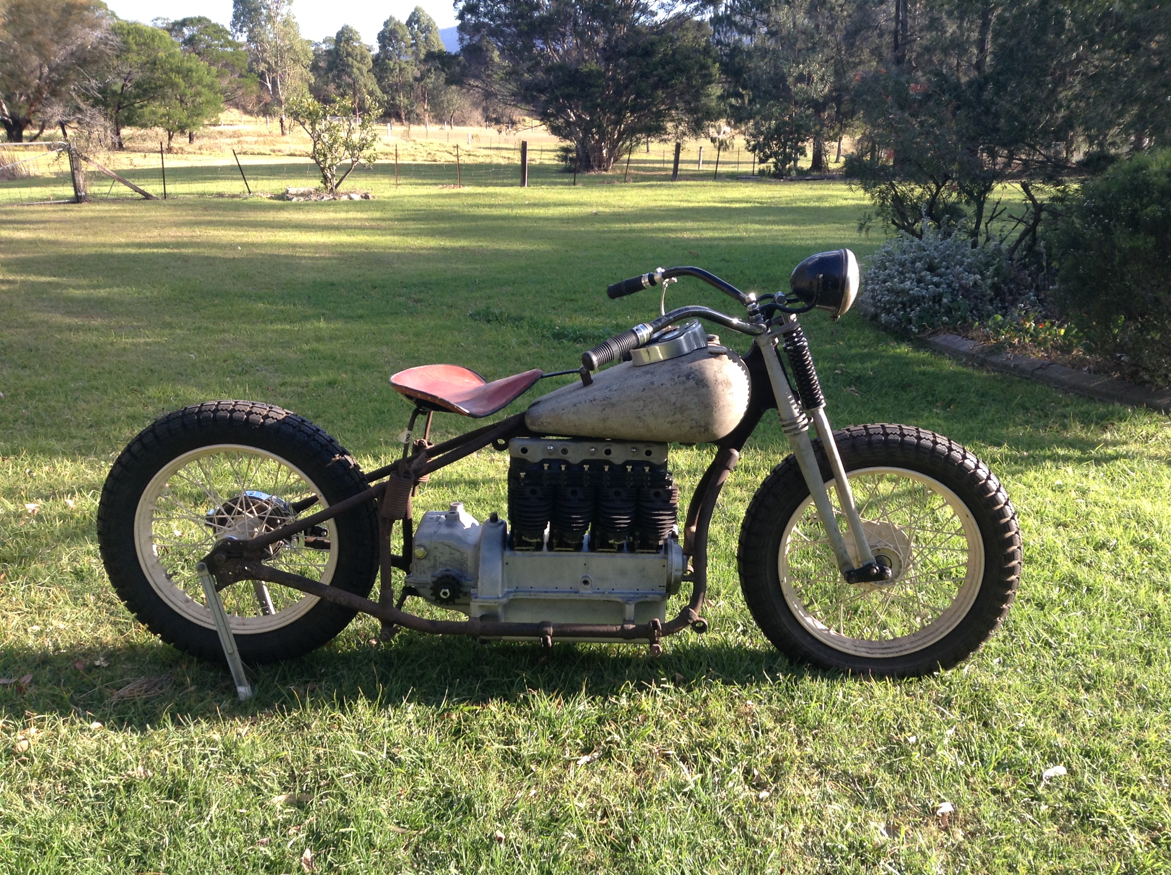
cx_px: 586
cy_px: 438
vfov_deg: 42.8
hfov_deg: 55.4
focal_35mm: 33
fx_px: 1115
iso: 32
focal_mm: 3.3
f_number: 2.4
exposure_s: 1/175
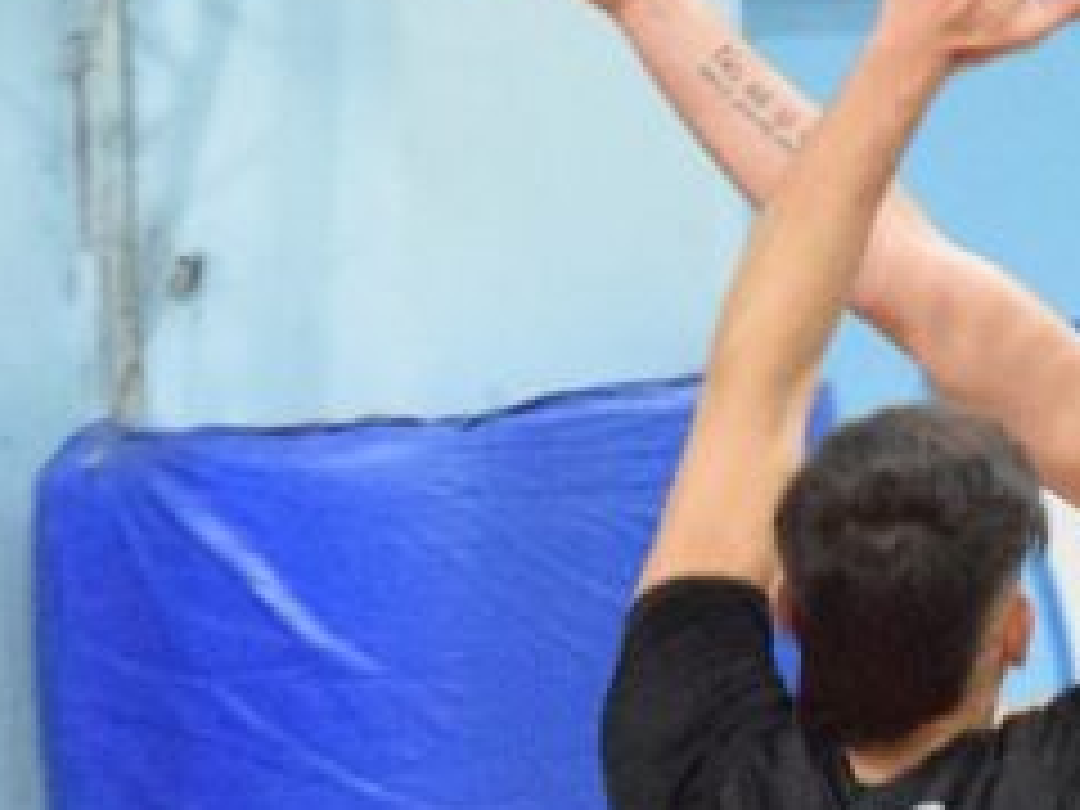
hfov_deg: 2.6
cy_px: 821
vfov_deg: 1.9
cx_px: 824
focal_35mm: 770
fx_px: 24025
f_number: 4.8
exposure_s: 1/250
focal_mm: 125
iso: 12800
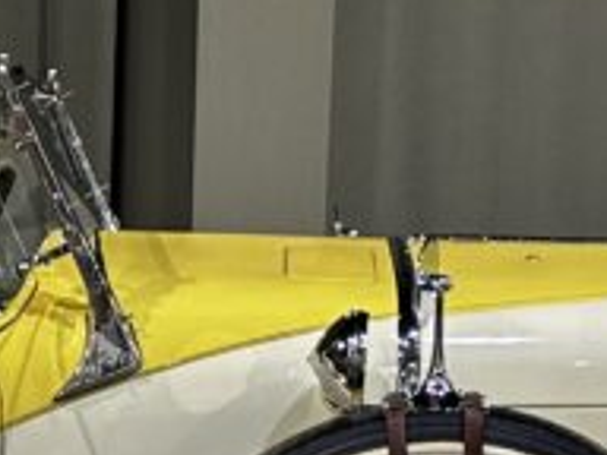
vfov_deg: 8.7
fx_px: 2893
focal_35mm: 165
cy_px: 790
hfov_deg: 11.9
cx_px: 6
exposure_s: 1/60
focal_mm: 6.86
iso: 125
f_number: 1.78
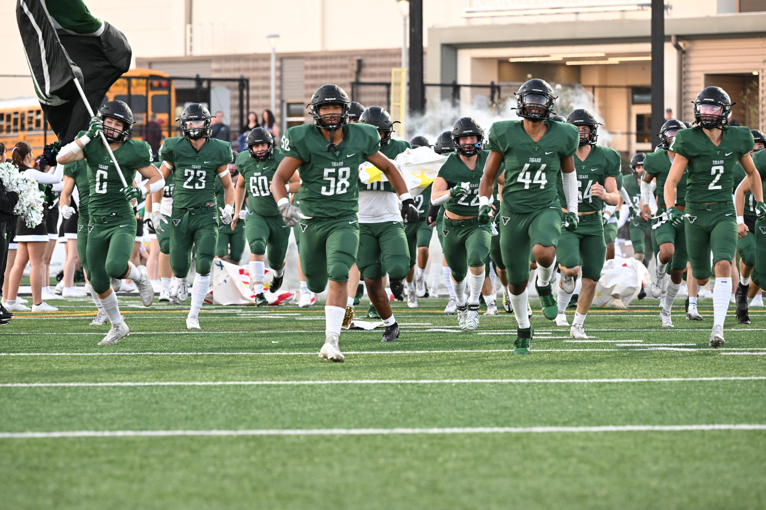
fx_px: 3574
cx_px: 383
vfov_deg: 8.2
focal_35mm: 168
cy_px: 257
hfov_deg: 12.2
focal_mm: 165
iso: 2500
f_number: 4.5
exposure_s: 1/640
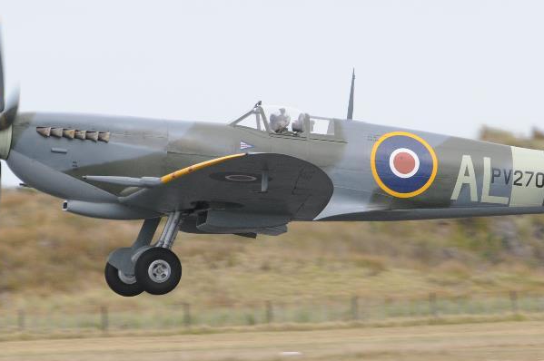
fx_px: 10838
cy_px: 207
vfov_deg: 1.9
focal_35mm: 718
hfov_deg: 2.9
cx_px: 298
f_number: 8
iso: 500
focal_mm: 280
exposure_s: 1/500
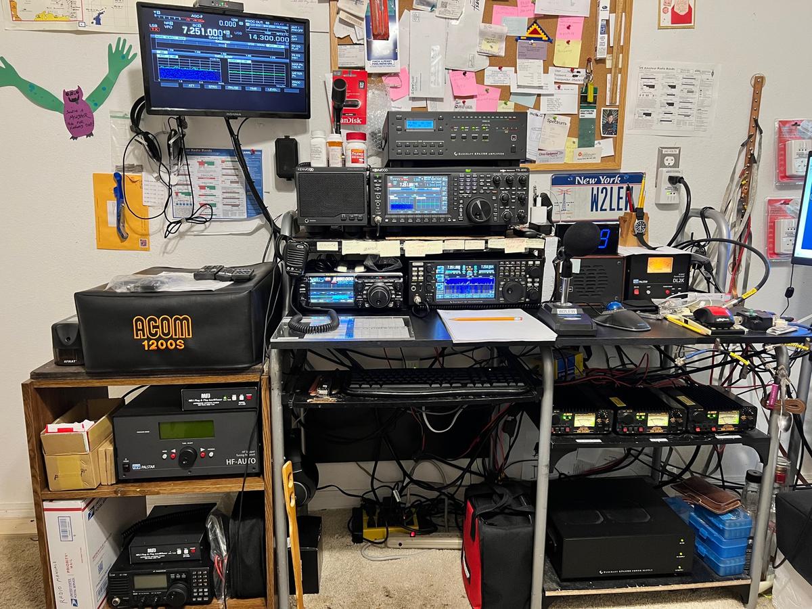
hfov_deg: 67.3
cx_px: 406
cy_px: 304
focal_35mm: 26
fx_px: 610
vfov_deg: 53.1
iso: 400
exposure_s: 1/60
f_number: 1.5
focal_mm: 5.7
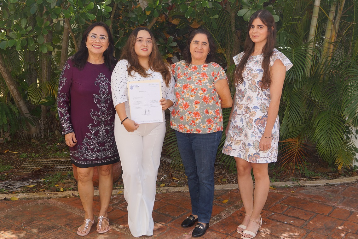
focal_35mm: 39
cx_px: 179
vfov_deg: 34.2
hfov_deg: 49.6
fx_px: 388
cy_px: 120
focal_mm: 26
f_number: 6.3
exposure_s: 1/160
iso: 100
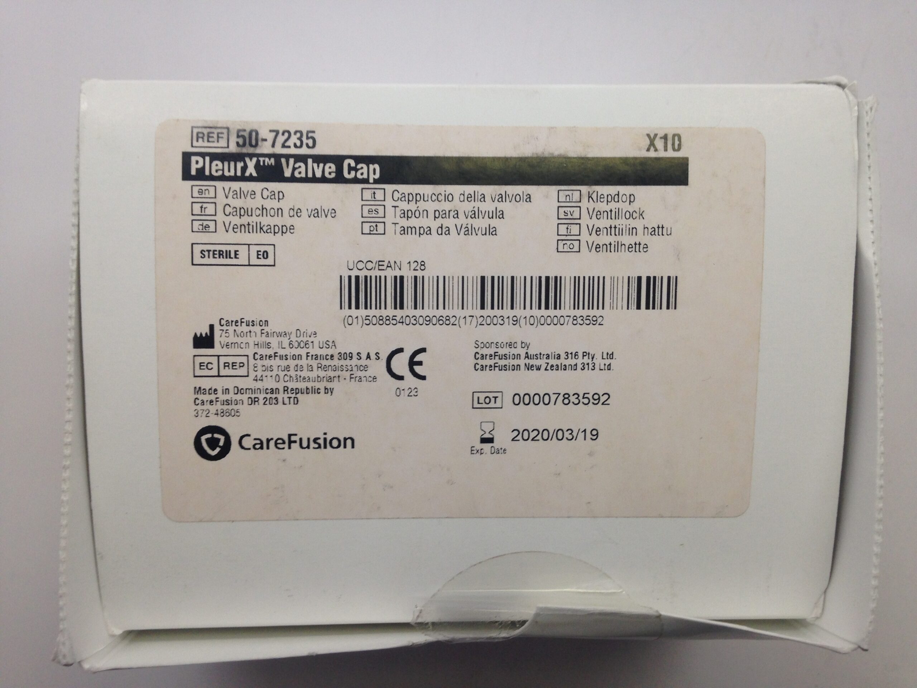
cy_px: 344
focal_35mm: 33
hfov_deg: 55.4
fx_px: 874
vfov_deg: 42.9
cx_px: 458
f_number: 2.4
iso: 50
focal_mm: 4.12
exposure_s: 1/60
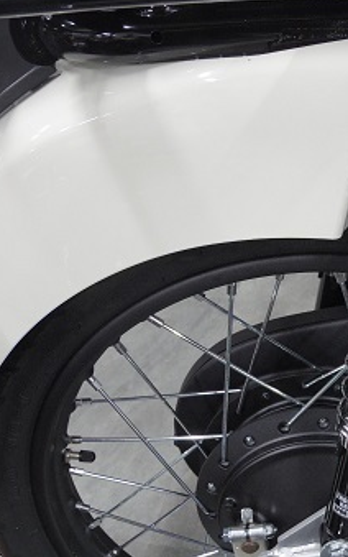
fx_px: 698
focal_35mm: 46
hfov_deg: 27.1
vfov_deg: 43.5
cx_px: 305
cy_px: 281
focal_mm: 5
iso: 400
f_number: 2.8
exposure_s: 1/40
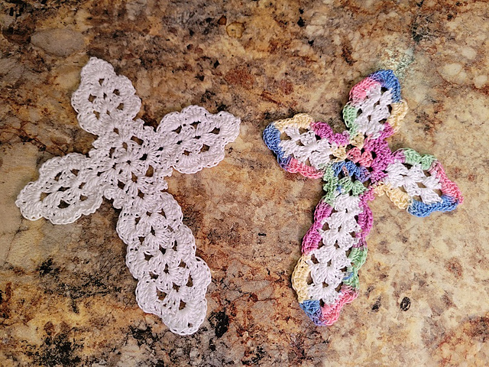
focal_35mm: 26
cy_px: 184
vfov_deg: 53.1
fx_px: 367
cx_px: 244
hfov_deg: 67.3
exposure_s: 1/59
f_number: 1.8
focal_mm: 5.4
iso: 250
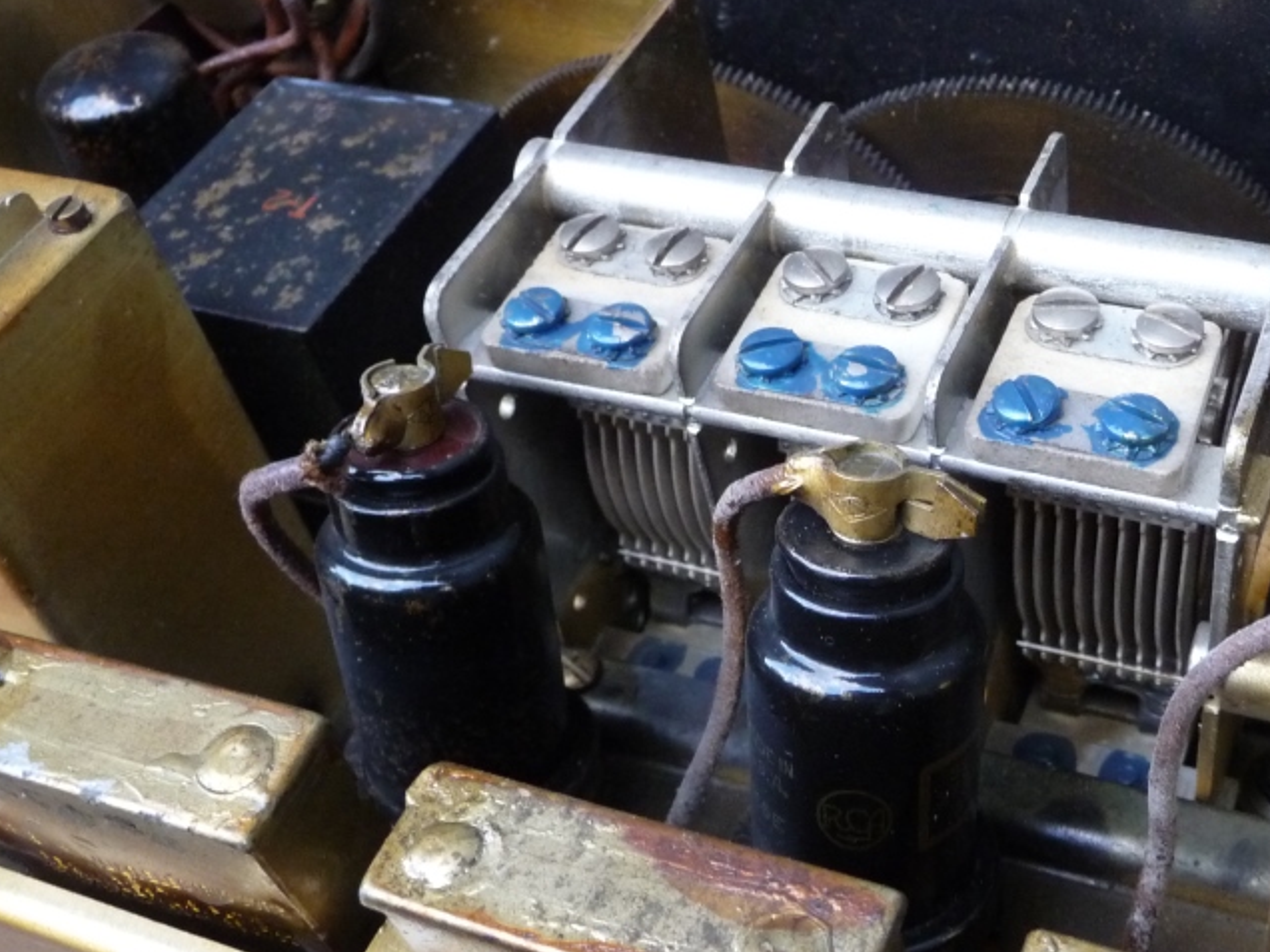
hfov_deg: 42.0
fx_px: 1614
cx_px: 909
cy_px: 519
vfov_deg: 32.9
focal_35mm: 44
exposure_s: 1/20
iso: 400
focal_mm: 4.7
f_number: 3.3
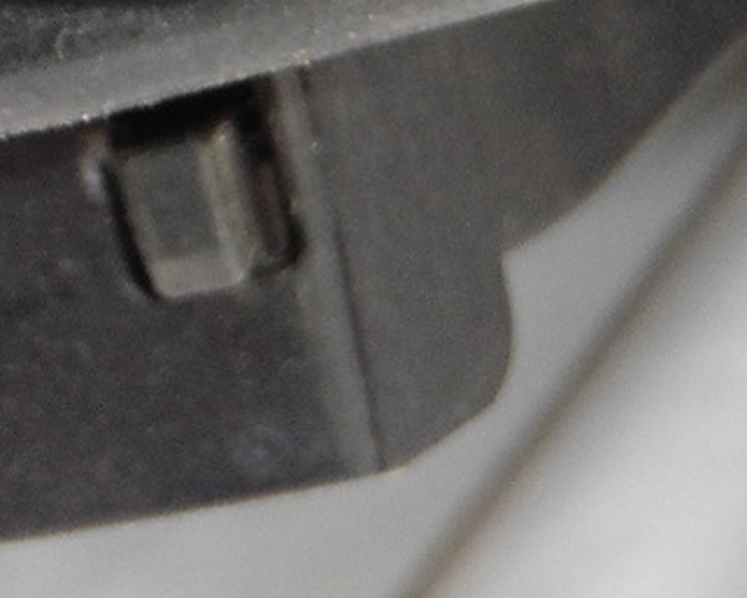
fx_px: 4136
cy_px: -161
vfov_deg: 8.2
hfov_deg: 10.2
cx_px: 5
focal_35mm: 187
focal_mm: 5.4
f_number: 4
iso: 160
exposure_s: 1/60
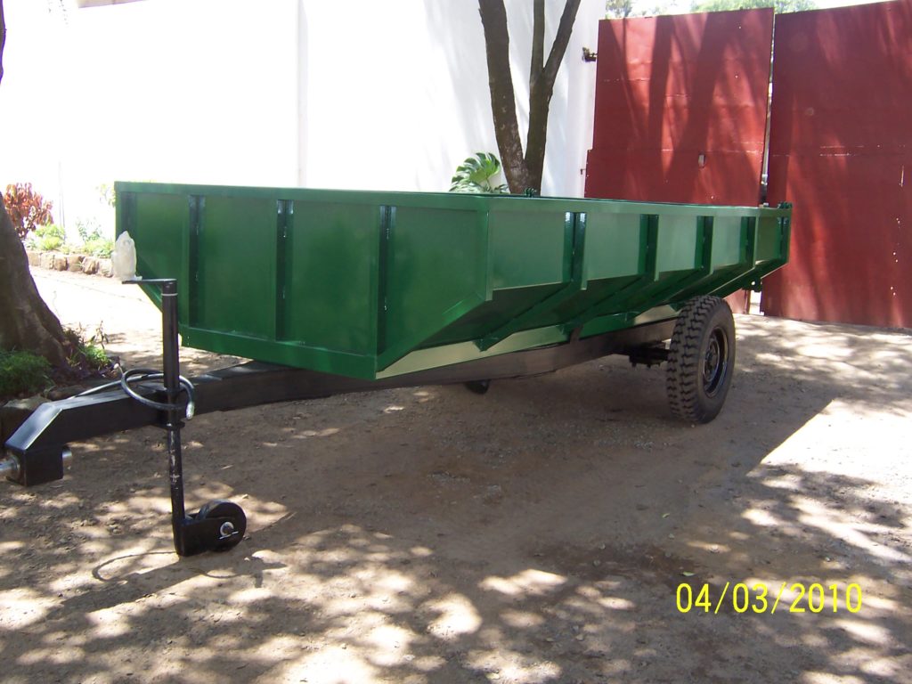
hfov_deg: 51.4
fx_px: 948
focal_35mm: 36
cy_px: 342
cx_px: 456
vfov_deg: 39.7
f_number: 3.4
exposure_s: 1/180
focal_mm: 5.6
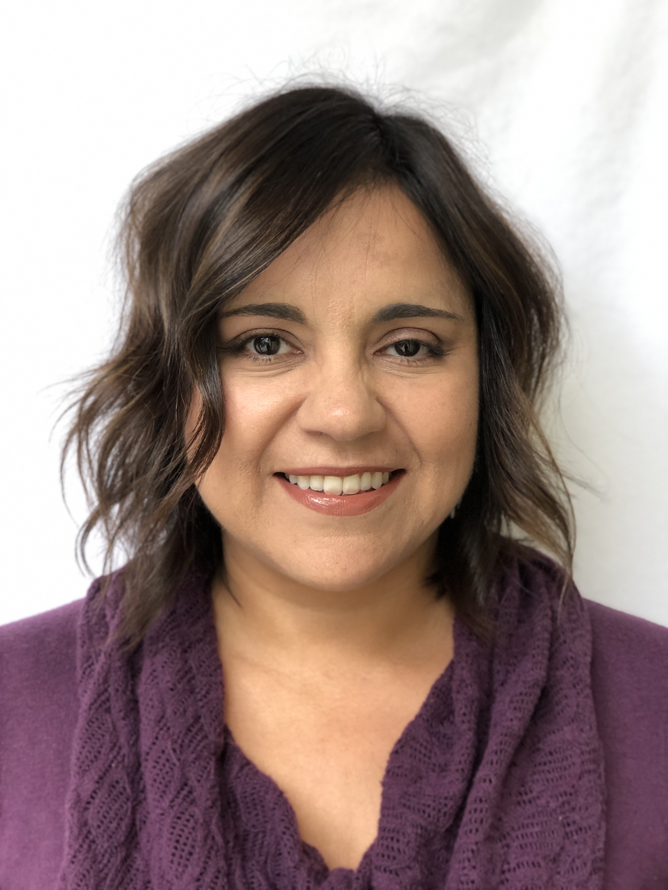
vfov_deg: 33.8
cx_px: 334
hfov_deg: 25.7
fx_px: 1467
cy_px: 445
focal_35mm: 57
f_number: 2.8
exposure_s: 1/30
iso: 50
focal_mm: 6.6
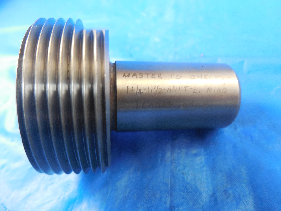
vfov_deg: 54.9
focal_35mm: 25
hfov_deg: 69.4
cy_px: 106
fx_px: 203
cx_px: 140
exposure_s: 1/10
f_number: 3.3
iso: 400
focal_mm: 4.5
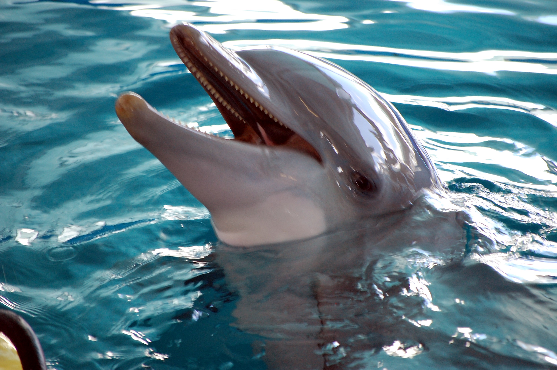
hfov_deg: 7.9
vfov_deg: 5.2
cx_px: 278
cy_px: 185
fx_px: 4058
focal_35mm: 262
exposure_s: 1/80
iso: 800
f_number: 5.6
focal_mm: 175
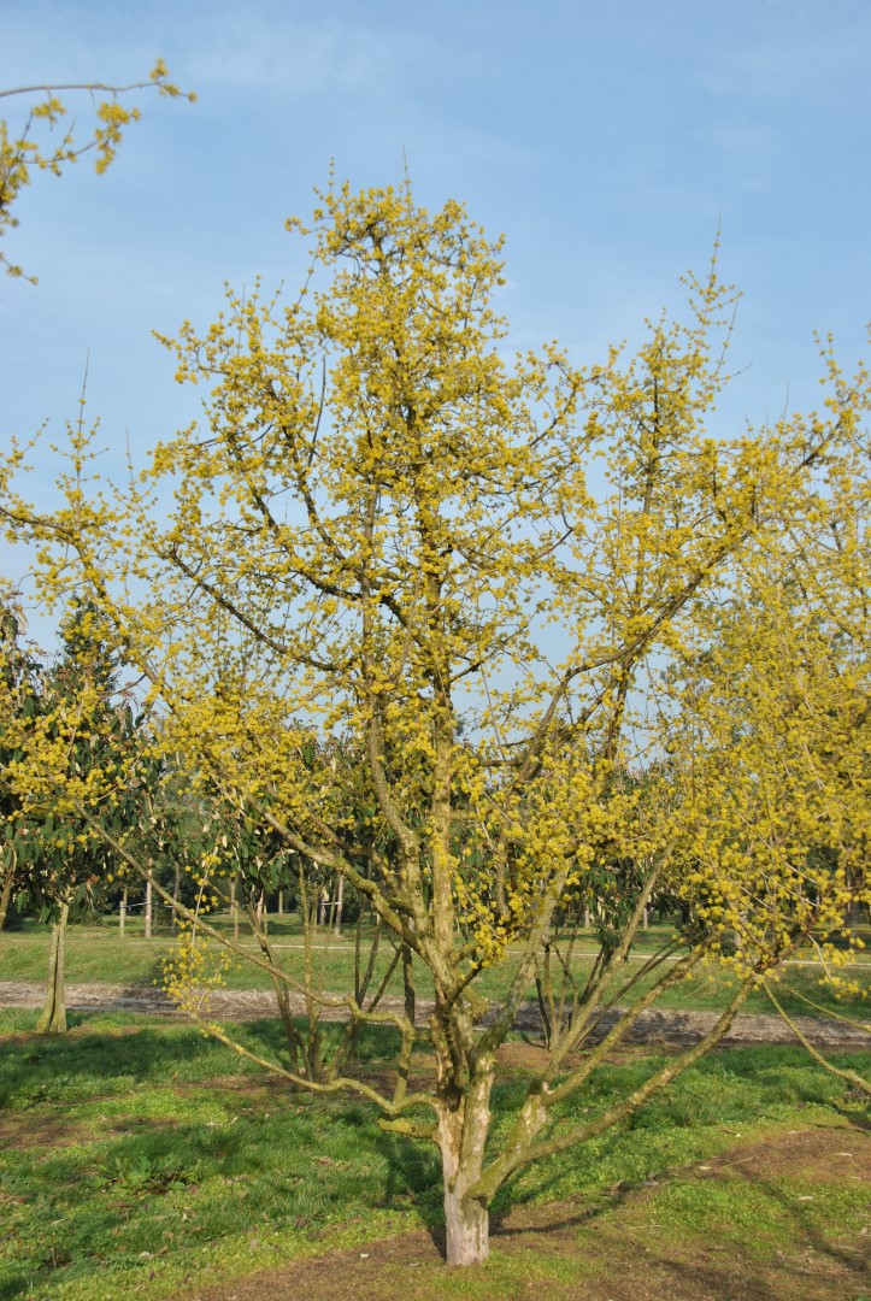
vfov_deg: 36.8
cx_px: 436
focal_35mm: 54
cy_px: 650
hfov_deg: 25.1
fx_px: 1954
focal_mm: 36
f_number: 9
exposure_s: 1/200
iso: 100
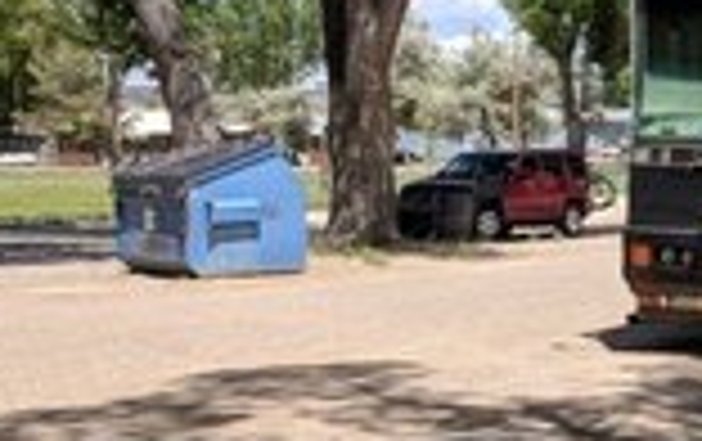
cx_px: 1024
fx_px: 1801
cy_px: 153
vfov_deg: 13.9
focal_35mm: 94
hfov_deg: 19.5
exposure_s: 1/1862
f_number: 2
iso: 50
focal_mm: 4.67
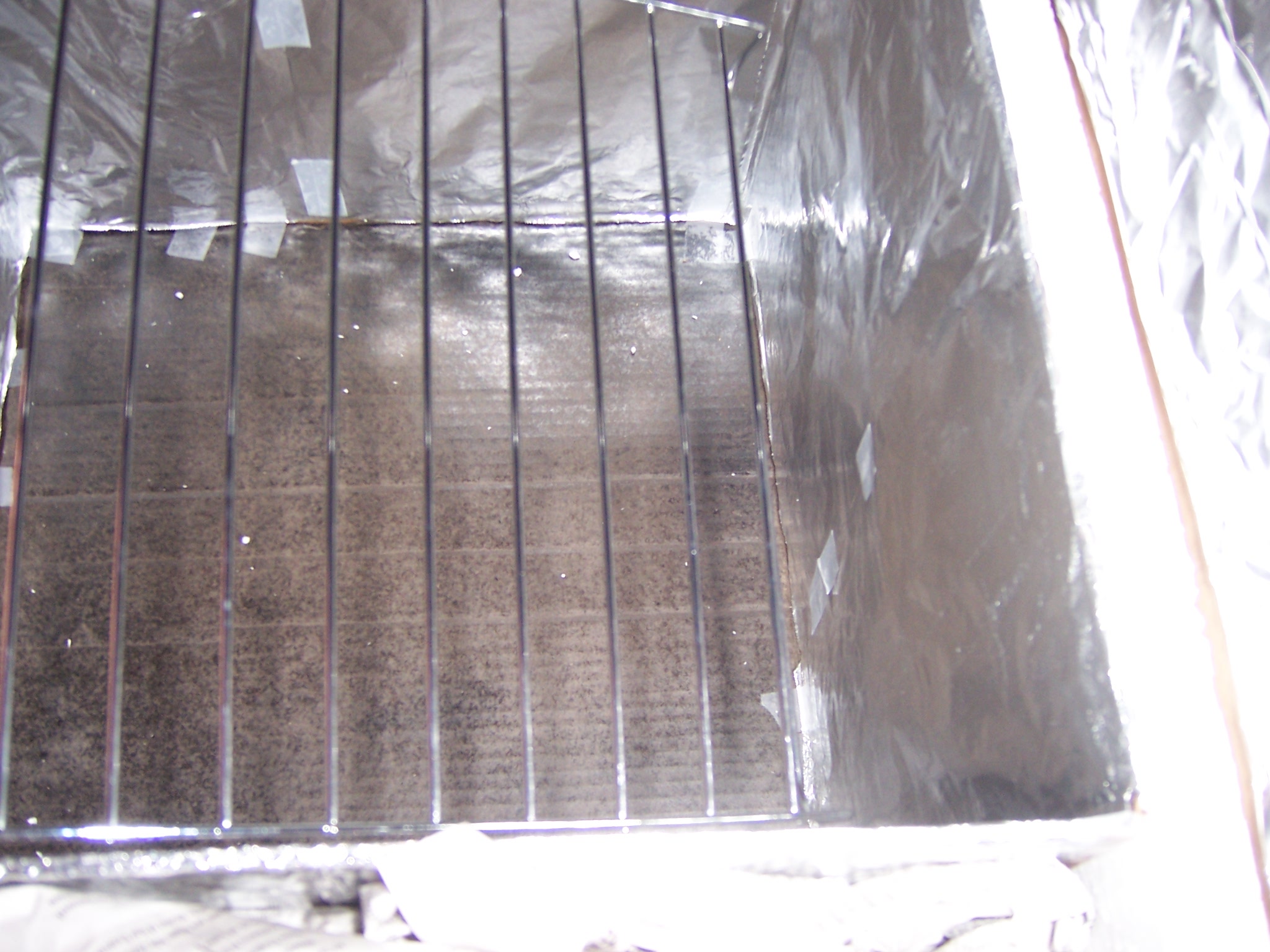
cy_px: 476
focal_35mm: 36
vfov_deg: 39.7
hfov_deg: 51.4
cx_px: 635
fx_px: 1321
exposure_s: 1/60
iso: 125
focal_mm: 6.2
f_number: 2.8
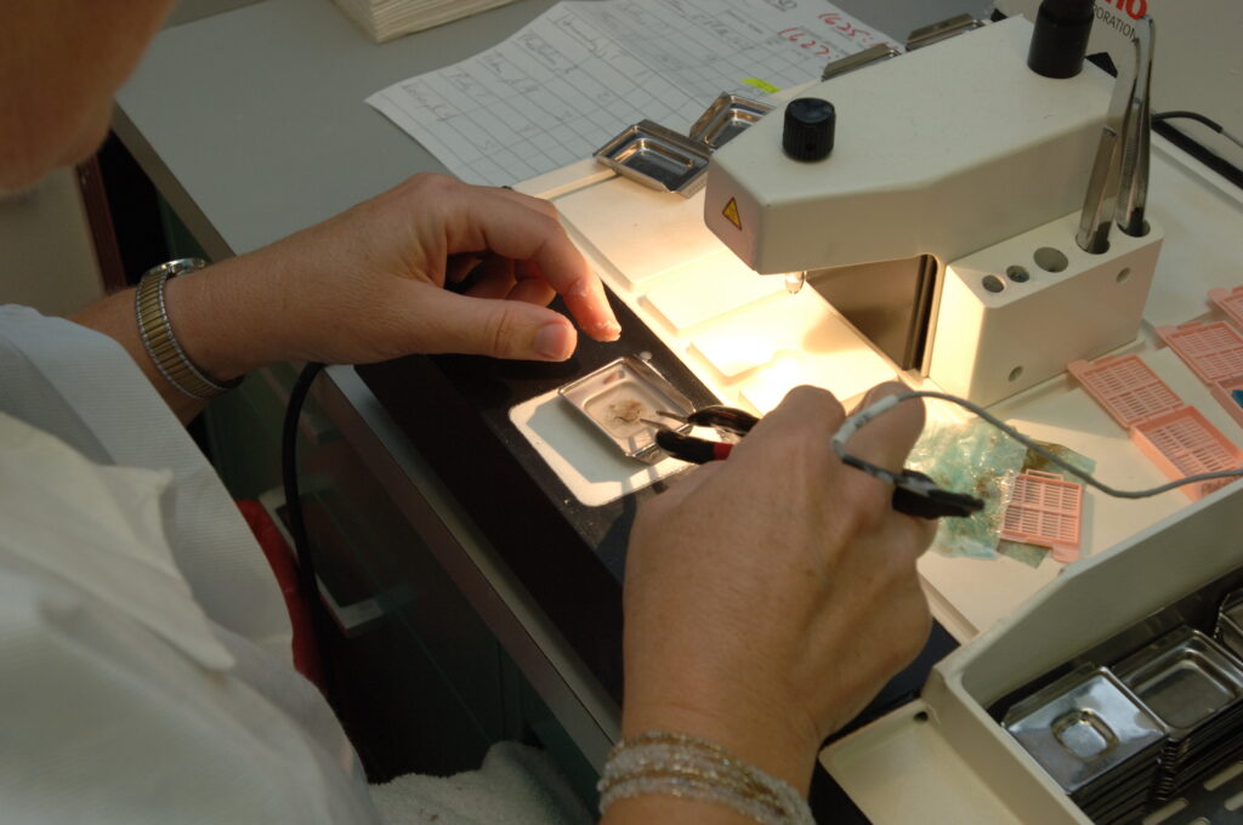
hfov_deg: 37.9
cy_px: 412
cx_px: 622
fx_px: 1810
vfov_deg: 25.7
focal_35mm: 52
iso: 400
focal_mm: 35
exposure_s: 1/60
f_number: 8
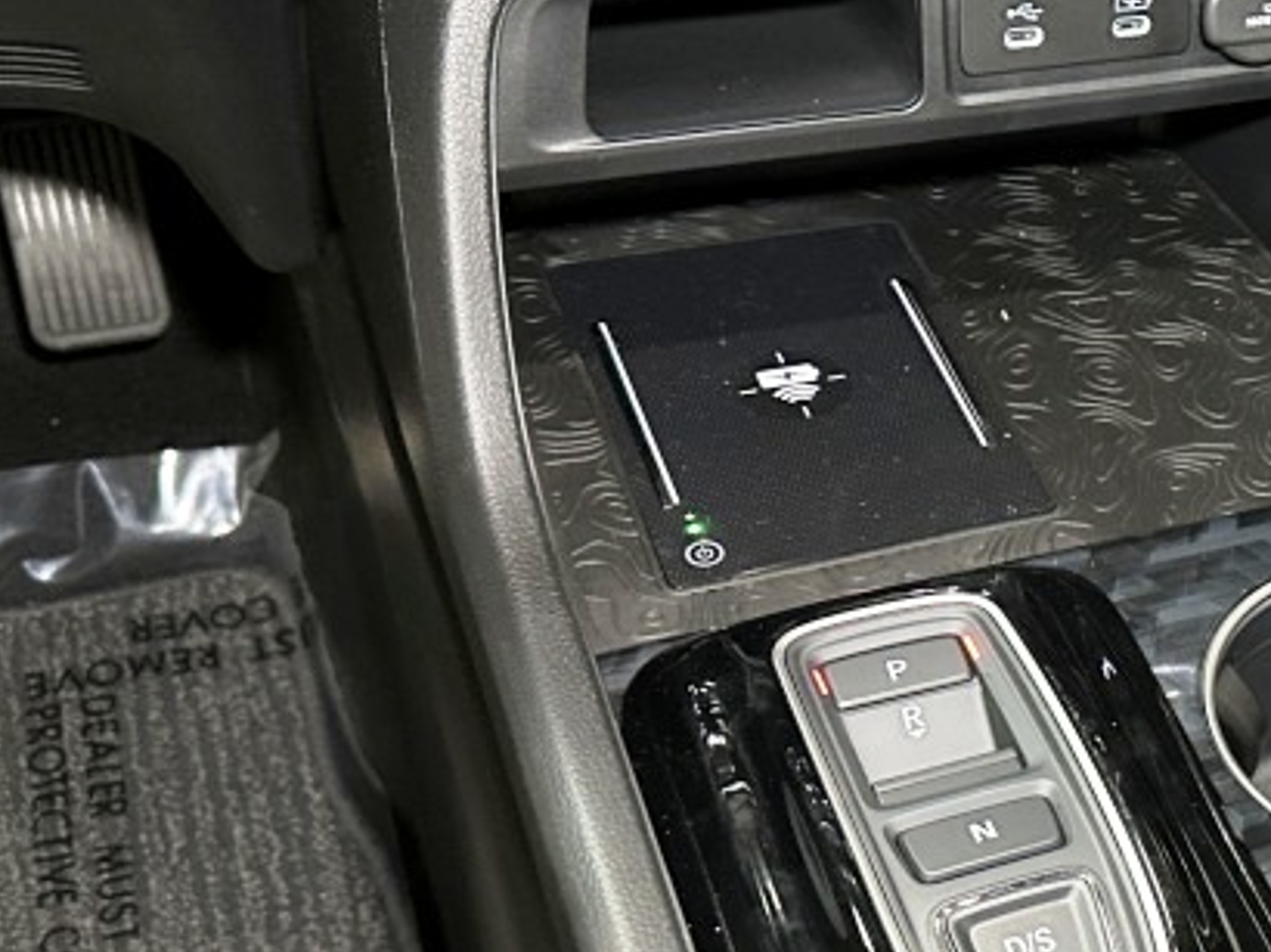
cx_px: 1380
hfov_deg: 29.2
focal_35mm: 60
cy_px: 496
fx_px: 2202
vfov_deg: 24.4
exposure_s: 1/30
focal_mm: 6.86
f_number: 1.78
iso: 1000
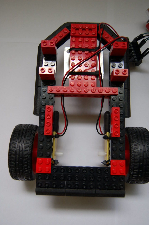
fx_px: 224
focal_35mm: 36
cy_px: 112
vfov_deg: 53.2
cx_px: 74
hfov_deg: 36.8
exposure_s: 1/30
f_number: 4
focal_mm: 24
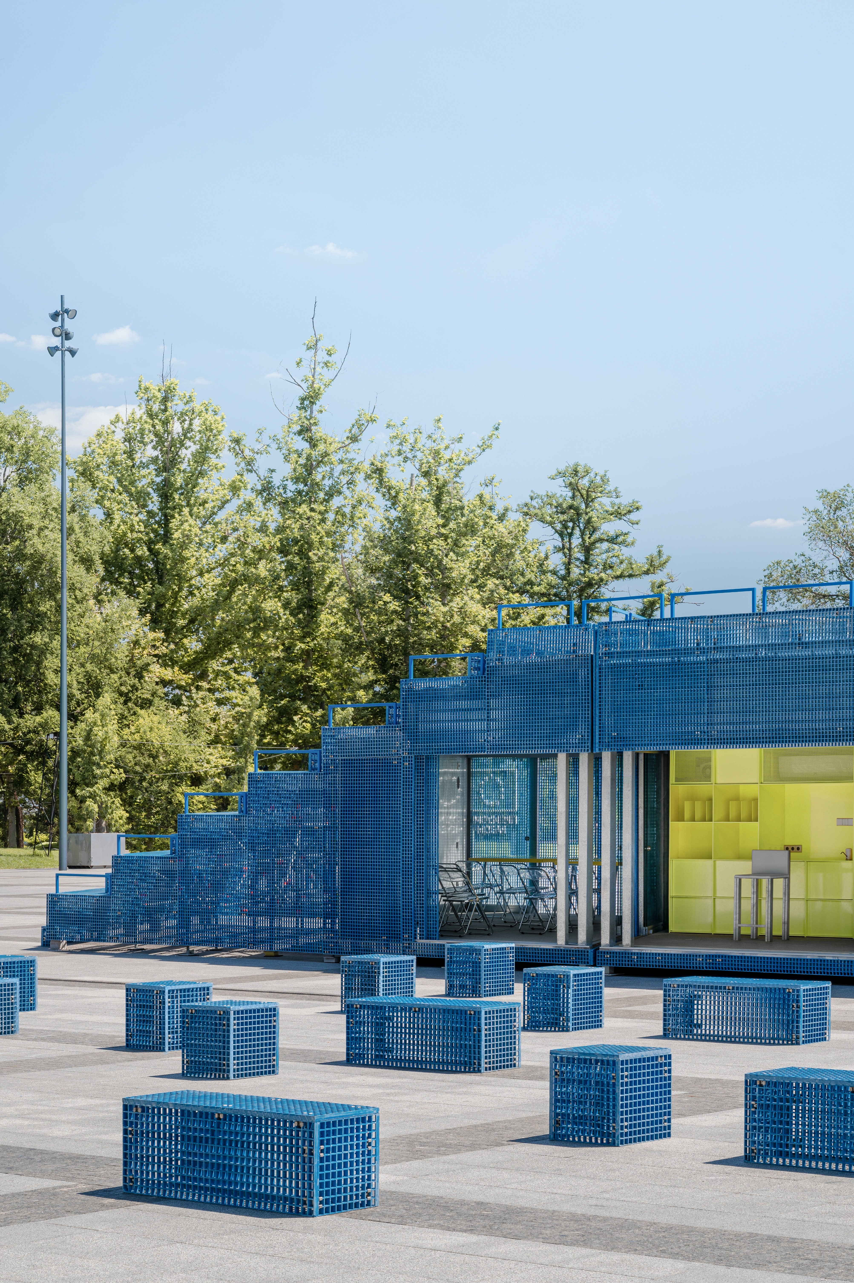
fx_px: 2494
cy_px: 642
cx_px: 427
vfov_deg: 28.9
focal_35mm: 70
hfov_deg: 19.4
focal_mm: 70
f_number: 13
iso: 100
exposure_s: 1/200
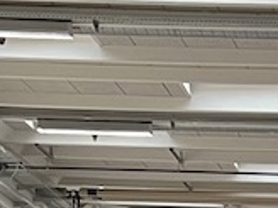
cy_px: 681
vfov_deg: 6.5
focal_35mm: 203
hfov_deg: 9.2
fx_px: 1630
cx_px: 534
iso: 320
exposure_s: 1/50
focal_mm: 5.7
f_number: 1.5
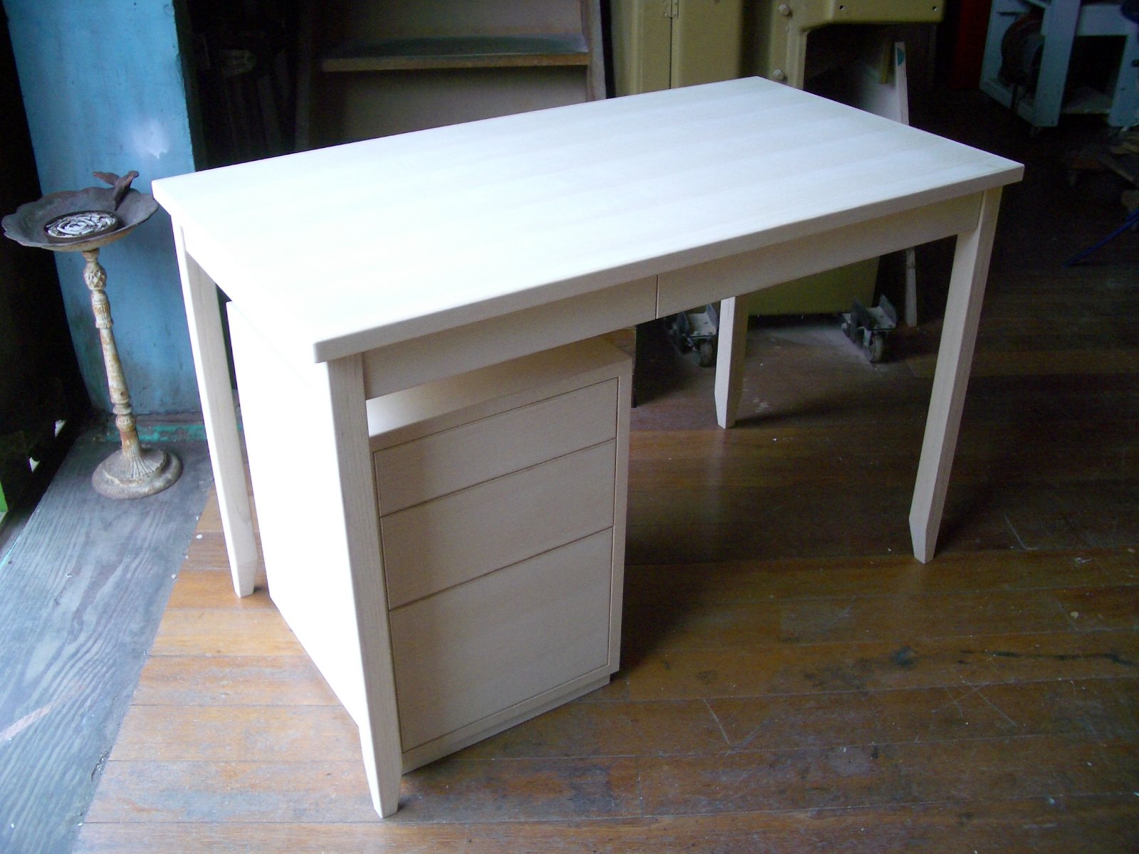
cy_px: 427
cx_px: 570
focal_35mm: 35
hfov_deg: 52.6
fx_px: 1152
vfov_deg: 40.7
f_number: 2.6
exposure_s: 1/30
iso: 100
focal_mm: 5.8
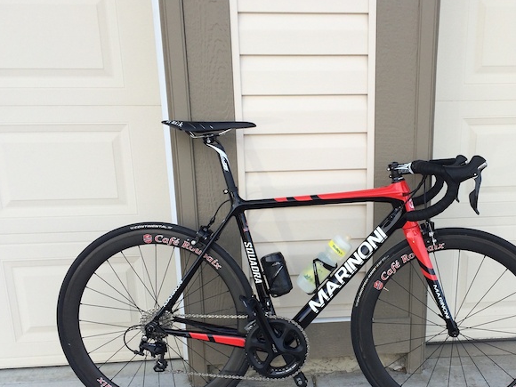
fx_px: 596
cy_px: 248
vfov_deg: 35.7
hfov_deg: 46.2
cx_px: 333
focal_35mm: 40
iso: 32
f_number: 2.2
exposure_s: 1/394
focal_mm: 4.15
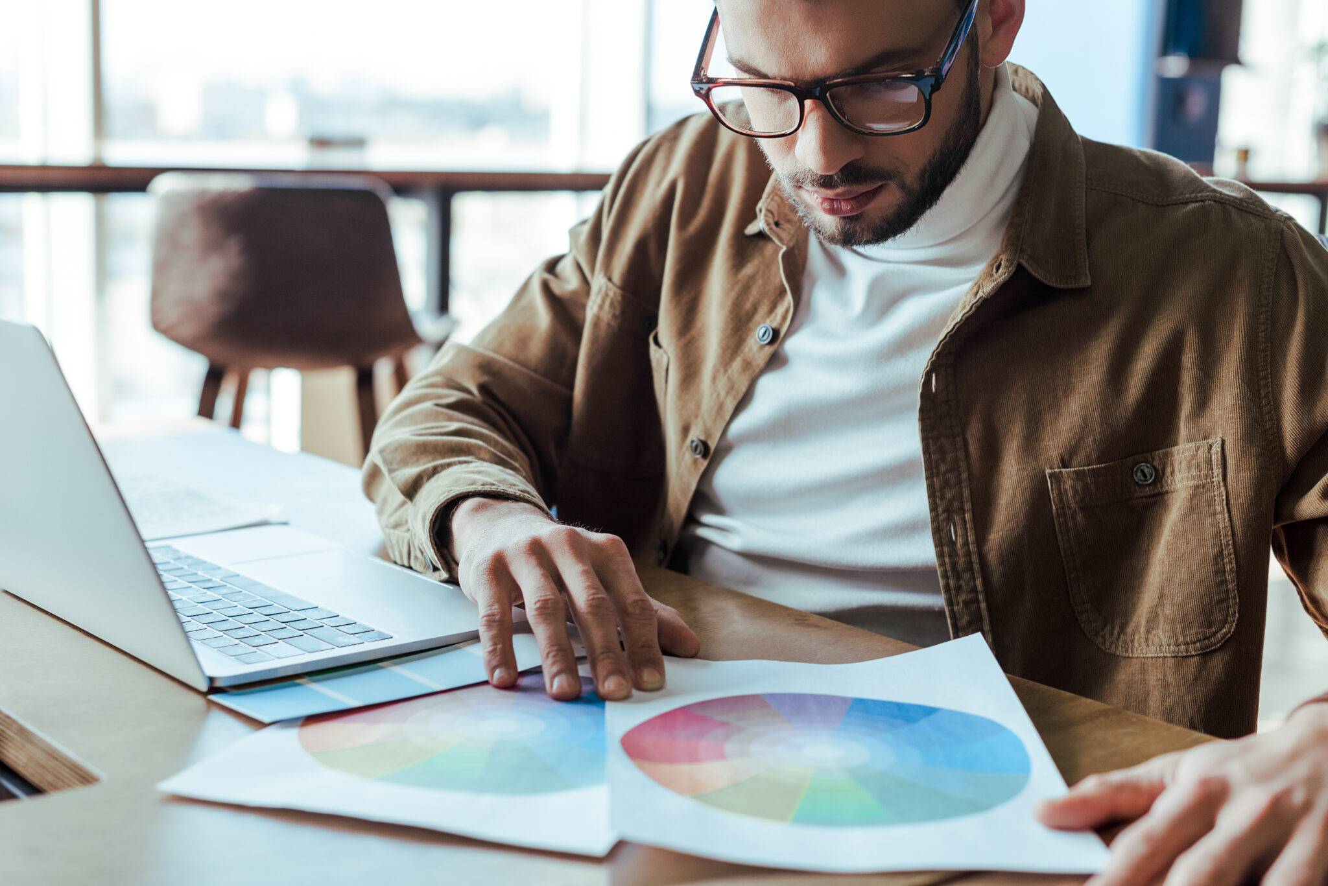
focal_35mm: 50
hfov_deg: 39.6
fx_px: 1845
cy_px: 443
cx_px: 664
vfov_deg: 27.0
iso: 200
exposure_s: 1/200
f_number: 3.5
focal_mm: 50
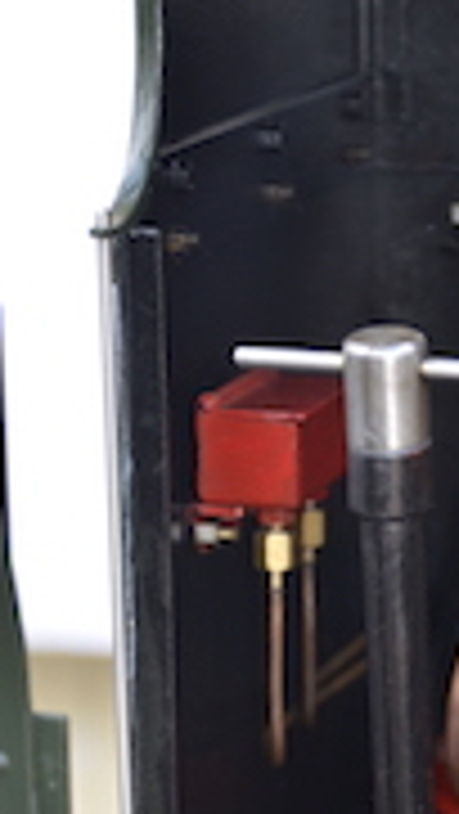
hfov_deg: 6.8
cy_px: 481
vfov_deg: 12.2
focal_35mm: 177
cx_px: 531
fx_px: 3824
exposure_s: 1/125
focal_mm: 50
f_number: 5
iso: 400
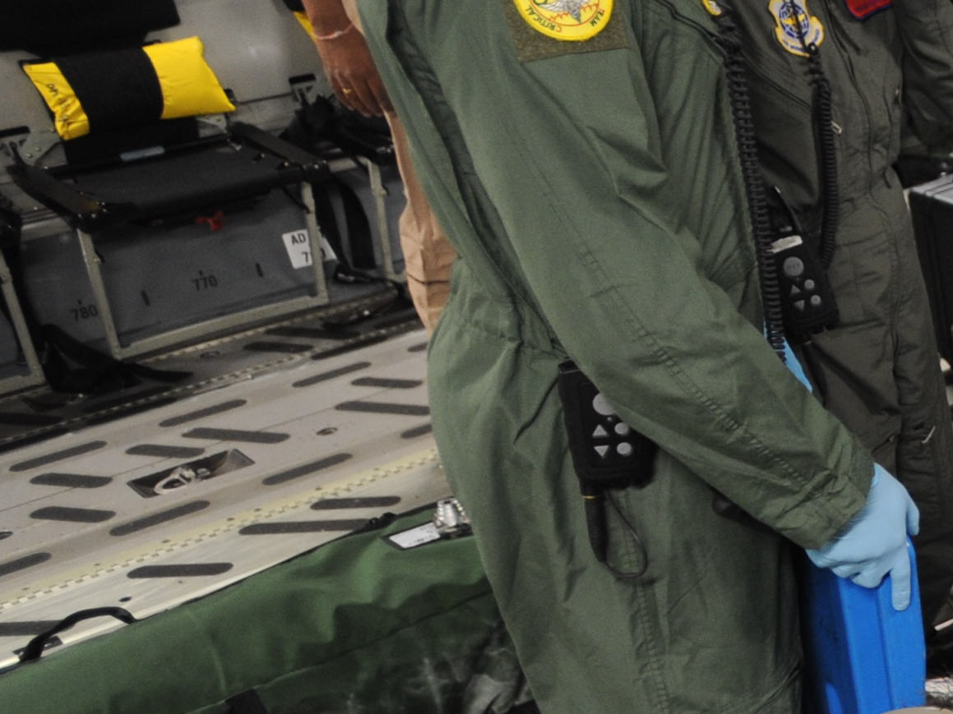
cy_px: 534
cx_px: 1592
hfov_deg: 22.8
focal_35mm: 60
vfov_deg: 24.2
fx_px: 1652
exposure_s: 1/100
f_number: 2.8
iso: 1000
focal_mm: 17
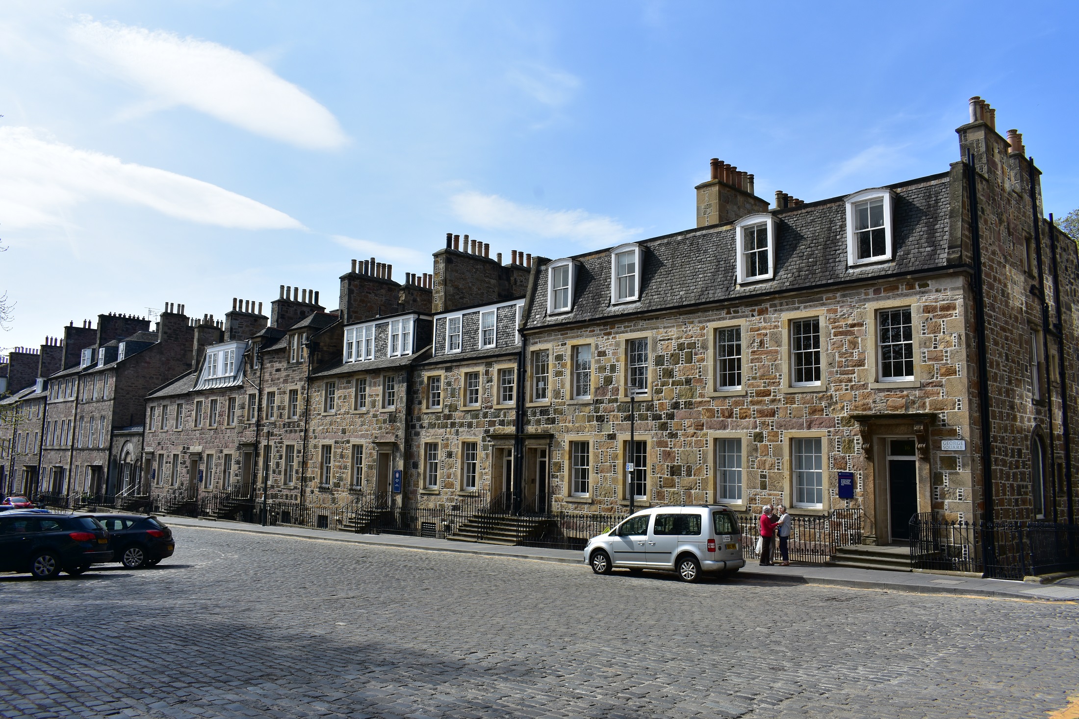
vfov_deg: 47.9
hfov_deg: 67.4
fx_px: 809
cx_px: 540
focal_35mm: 27
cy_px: 360
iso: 100
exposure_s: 1/160
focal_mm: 18
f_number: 11
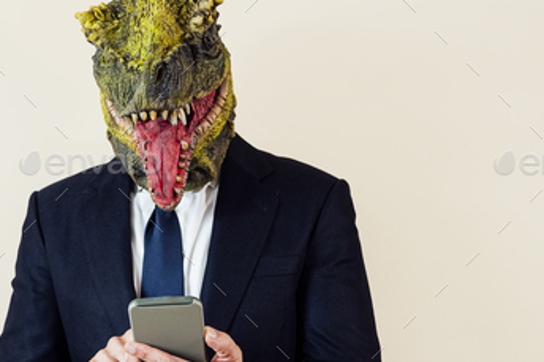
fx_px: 906
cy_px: 236
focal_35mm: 60
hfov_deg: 33.3
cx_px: 323
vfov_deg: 22.5
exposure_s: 1/80
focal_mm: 35
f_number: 4.5
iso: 500
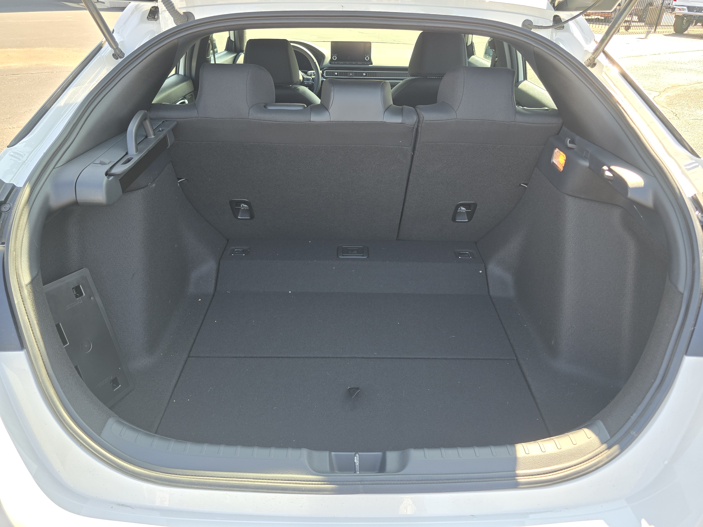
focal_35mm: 23
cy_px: 264
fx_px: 467
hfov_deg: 73.9
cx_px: 352
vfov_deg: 58.9
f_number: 1.7
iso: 64
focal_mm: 6.3
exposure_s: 1/180
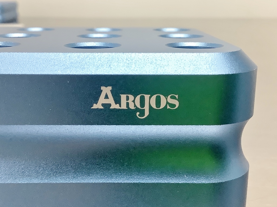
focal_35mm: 31
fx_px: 248
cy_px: 104
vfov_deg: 45.4
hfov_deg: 58.4
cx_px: 138
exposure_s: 1/60
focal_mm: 3.3
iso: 125
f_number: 2.4
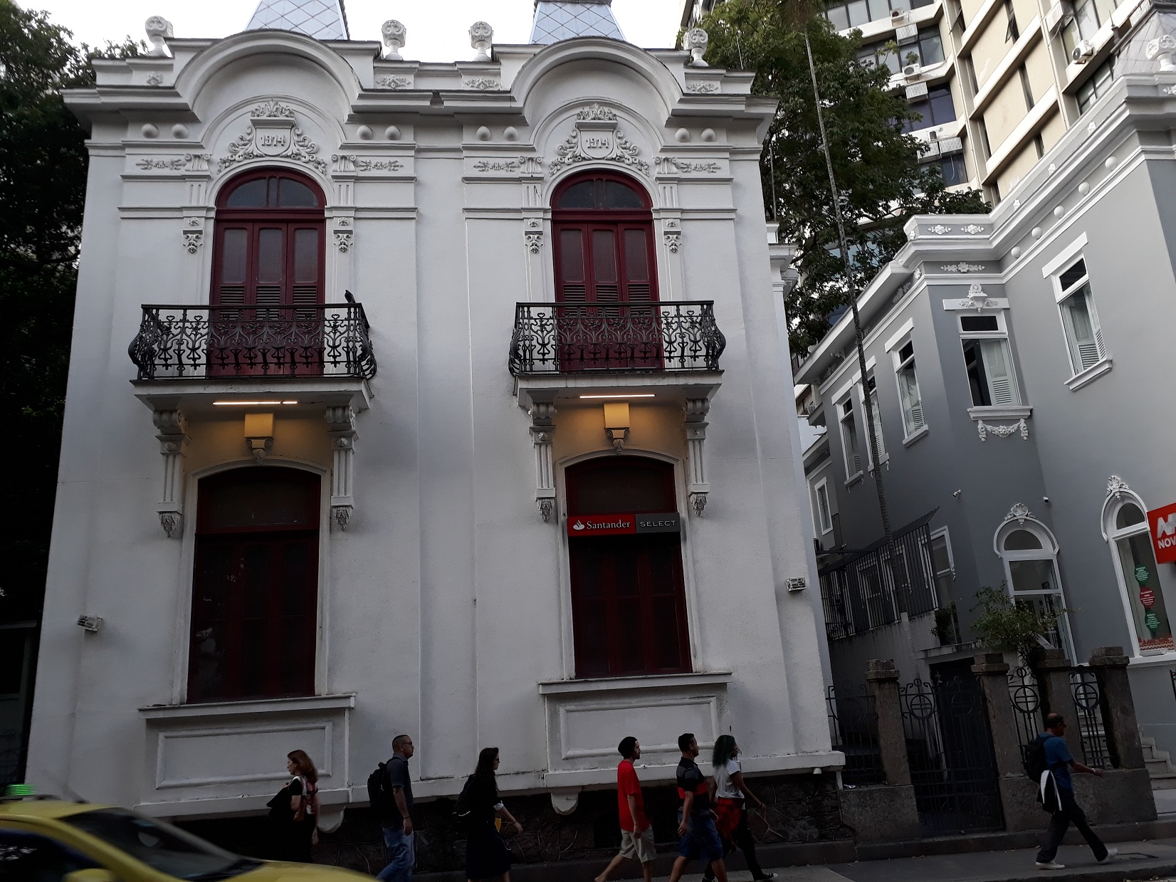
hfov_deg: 65.3
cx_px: 588
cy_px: 441
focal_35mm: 27
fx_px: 917
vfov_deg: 51.4
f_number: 1.9
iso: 50
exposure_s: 1/120
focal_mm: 3.6
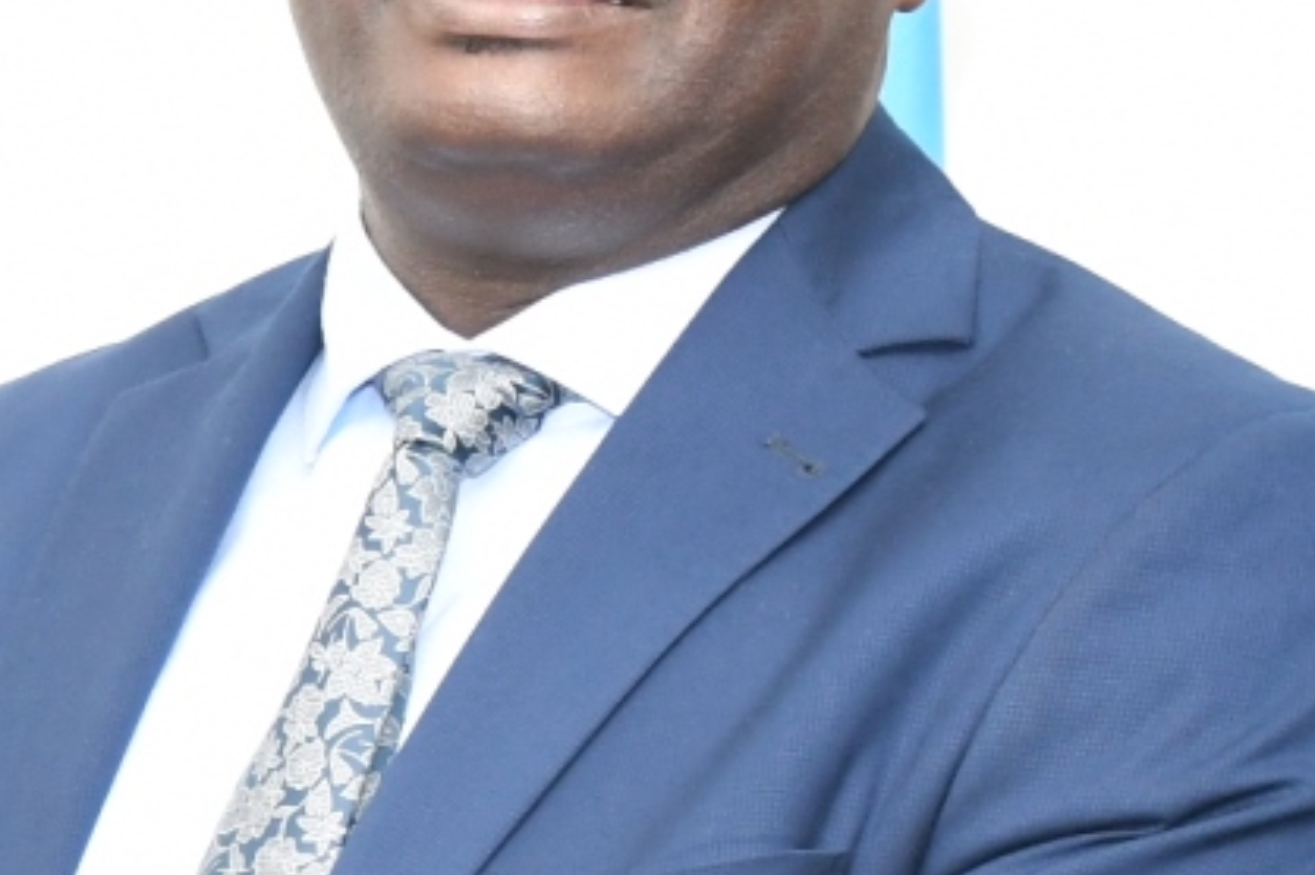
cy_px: 1043
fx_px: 10730
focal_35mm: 294
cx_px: -1011
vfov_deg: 4.7
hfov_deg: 6.8
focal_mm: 42
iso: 1250
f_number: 5.6
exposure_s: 1/125
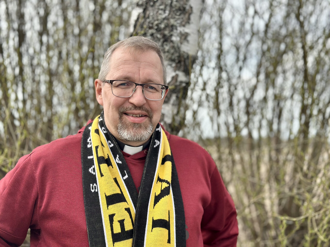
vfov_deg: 30.3
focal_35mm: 48
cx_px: 165
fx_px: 458
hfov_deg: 39.7
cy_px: 124
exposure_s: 1/1751
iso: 80
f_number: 1.78
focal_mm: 6.86
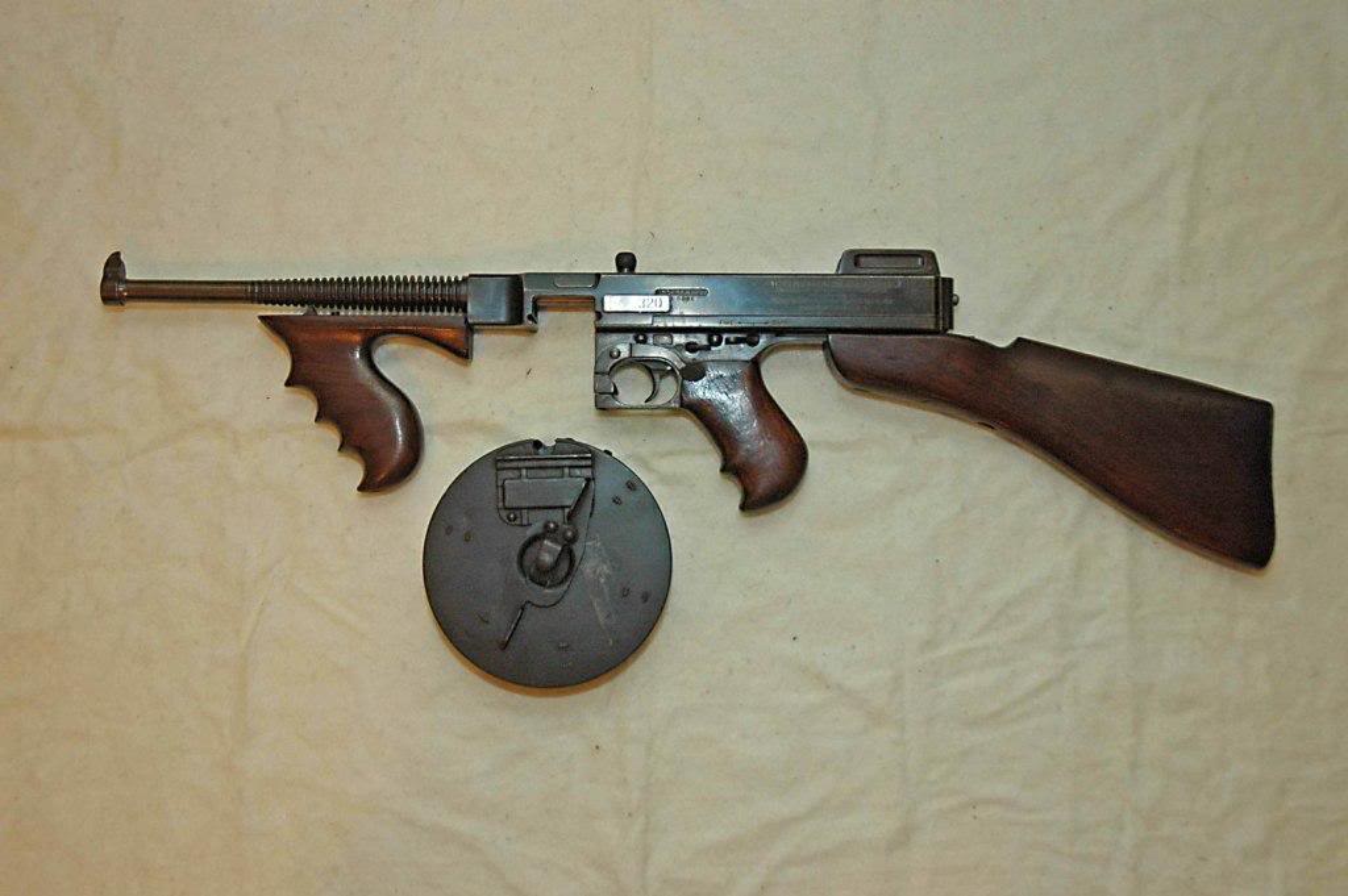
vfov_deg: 30.8
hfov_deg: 45.0
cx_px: 674
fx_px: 1627
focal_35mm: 44
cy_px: 448
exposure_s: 1/40
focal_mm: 29
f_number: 4
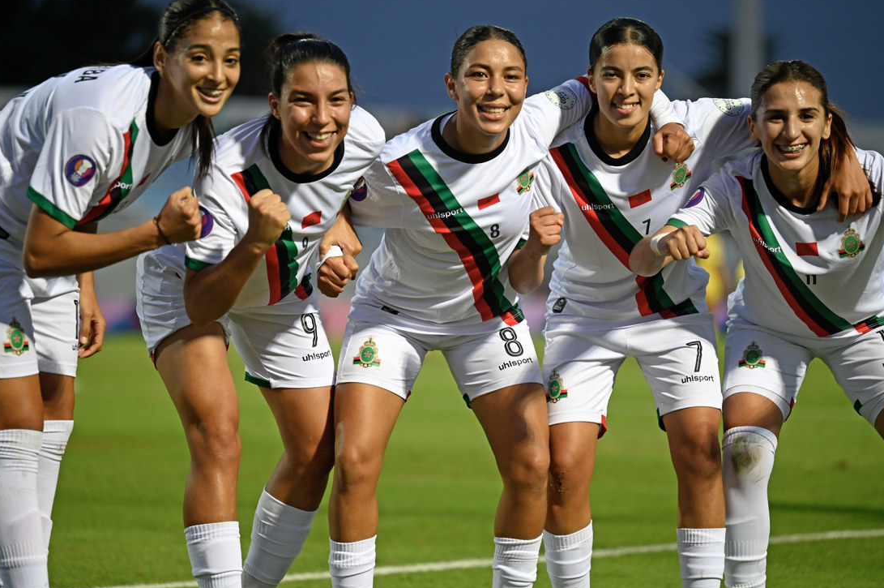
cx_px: 430
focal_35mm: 176
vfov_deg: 7.8
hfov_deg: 11.7
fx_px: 4317
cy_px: 305
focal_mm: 160
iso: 1250
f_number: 2.8
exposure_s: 1/800
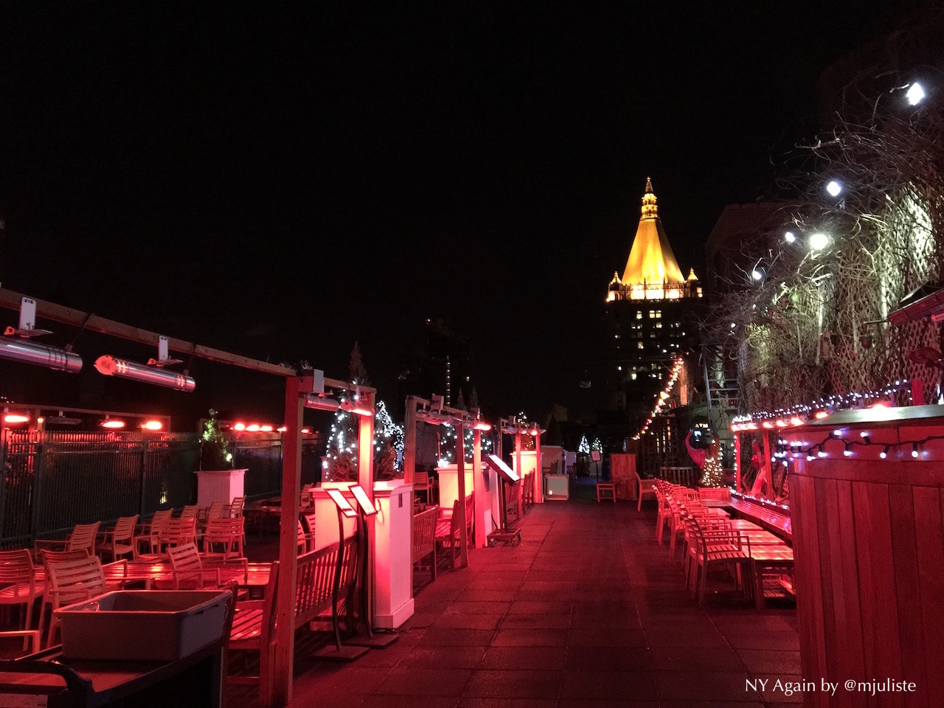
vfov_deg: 48.2
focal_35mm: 29
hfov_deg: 61.7
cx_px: 472
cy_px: 354
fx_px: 791
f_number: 2.2
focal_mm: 4.15
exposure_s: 1/15
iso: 320
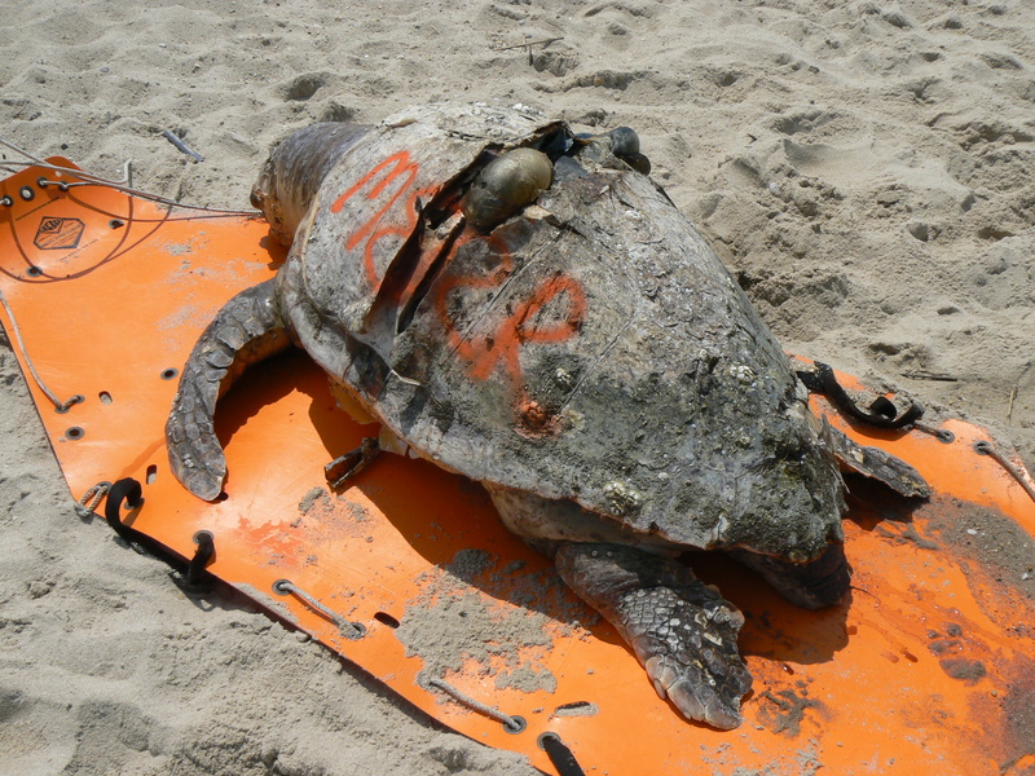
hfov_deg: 51.4
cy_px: 388
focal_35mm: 36
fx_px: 1076
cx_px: 518
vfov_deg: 39.7
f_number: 8
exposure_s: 1/640
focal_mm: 6
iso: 80
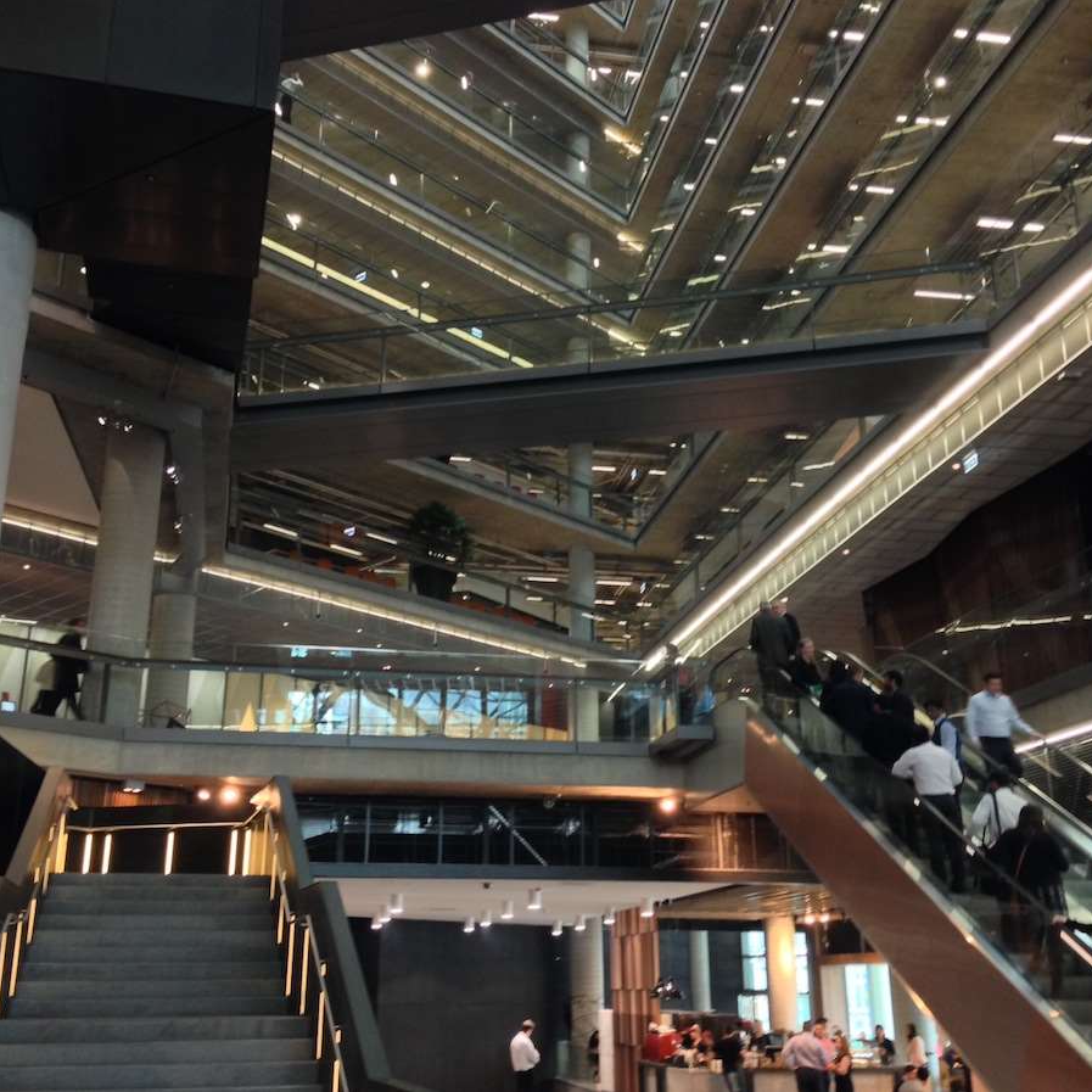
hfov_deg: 42.8
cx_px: 533
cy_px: 545
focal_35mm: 39
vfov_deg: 42.8
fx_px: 1392
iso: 160
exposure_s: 1/20
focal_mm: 4.12
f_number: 2.4
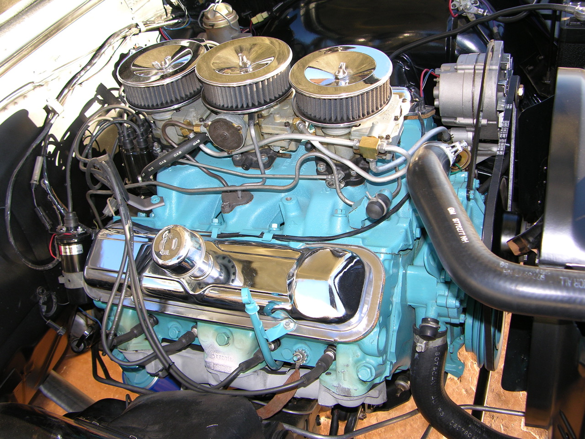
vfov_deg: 40.7
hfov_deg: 52.6
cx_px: 292
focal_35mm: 35
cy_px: 220
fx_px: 591
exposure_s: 1/125
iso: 50
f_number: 2.8
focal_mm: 8.9
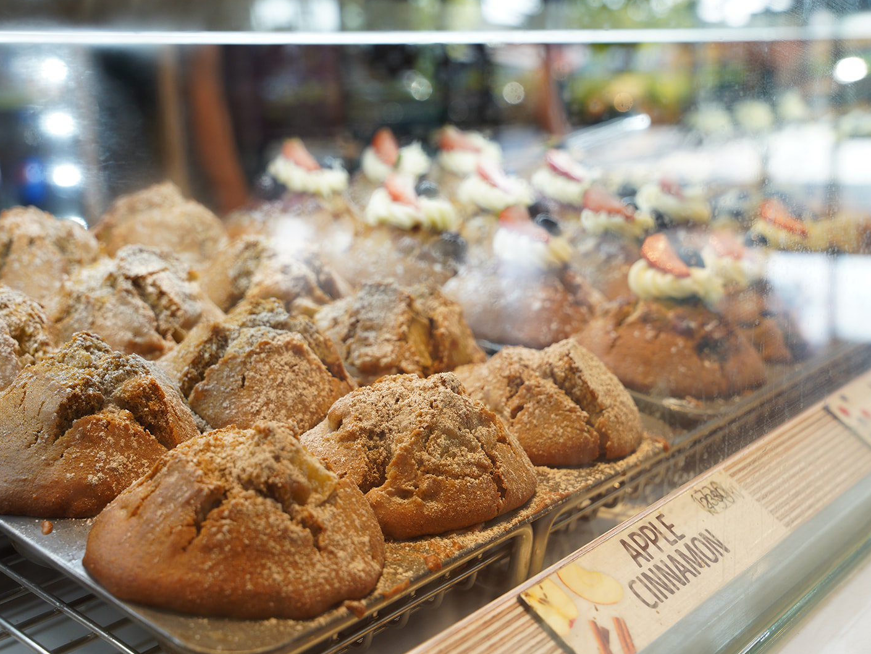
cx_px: 468
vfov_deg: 29.9
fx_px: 1224
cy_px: 327
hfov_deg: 39.1
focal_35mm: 49
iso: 640
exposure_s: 1/125
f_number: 5.6
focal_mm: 44.6
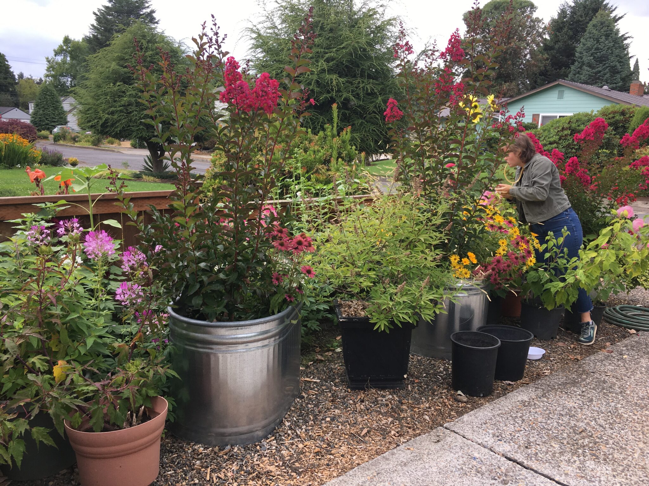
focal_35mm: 29
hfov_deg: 61.7
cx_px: 324
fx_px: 544
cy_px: 243
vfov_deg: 48.2
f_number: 2.2
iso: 25
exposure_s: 1/379
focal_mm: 4.15
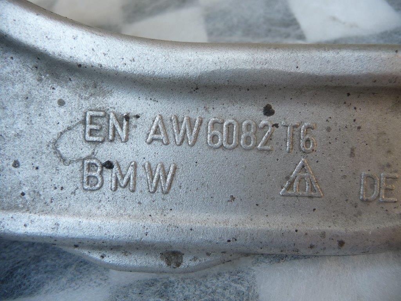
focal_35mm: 28
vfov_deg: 49.7
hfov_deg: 63.4
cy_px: 150
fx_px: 324
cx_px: 200
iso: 100
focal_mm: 4.7
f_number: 3.3
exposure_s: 1/100
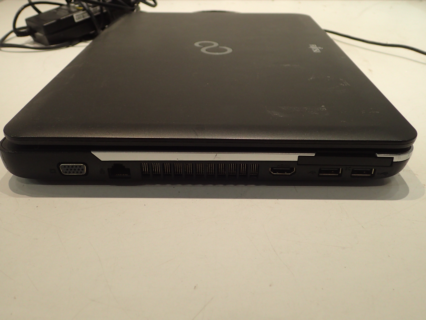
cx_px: 213
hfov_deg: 52.6
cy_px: 160
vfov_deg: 40.7
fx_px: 431
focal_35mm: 35
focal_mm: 6.42
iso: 200
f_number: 2.6
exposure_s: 1/60
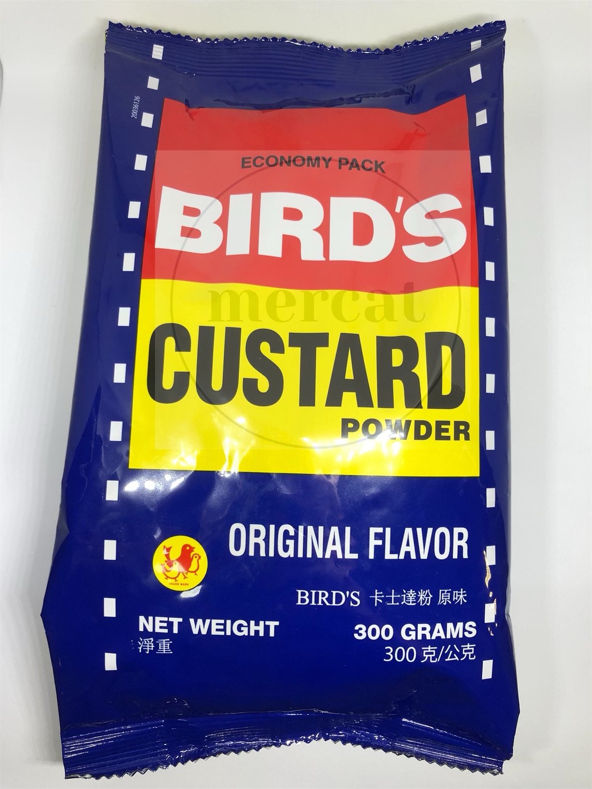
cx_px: 296
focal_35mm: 28
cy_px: 394
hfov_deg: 49.7
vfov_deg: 63.4
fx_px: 638
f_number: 1.8
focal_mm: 4
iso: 25
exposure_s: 1/50
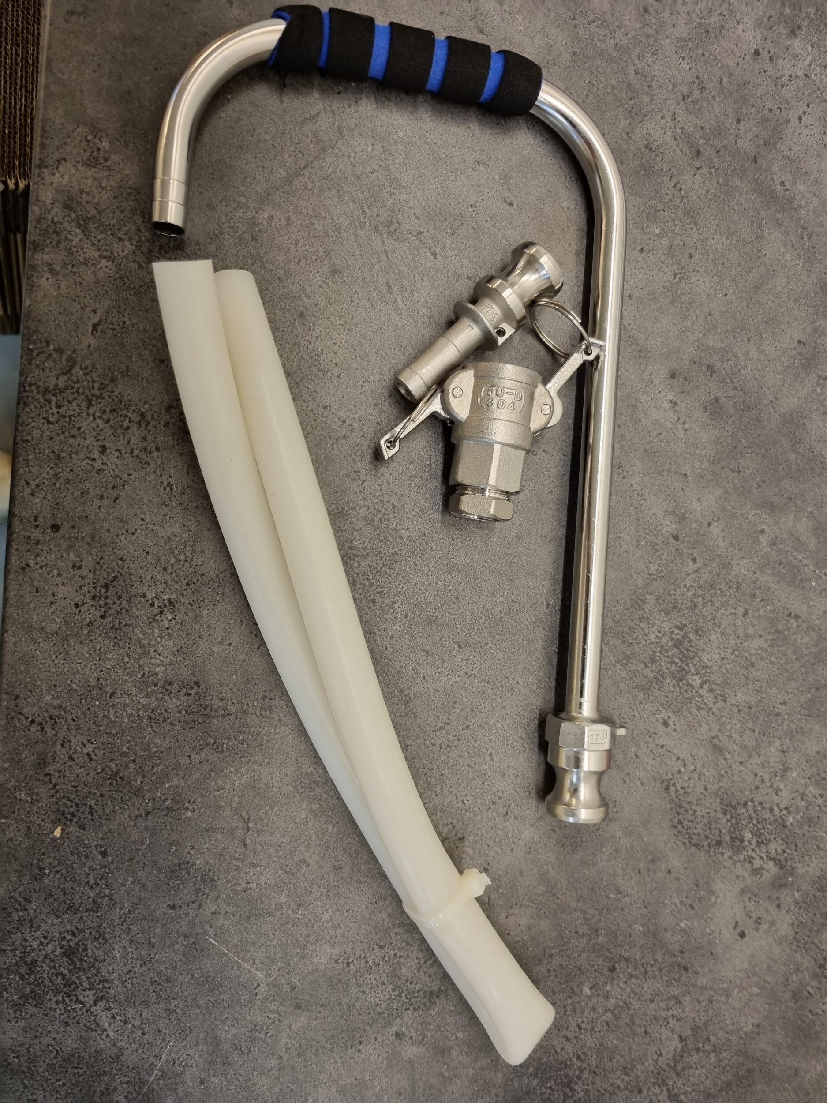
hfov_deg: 53.1
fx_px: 828
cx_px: 414
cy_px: 552
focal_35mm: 26
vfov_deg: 67.3
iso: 250
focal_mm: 5.4
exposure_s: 1/50
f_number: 1.8
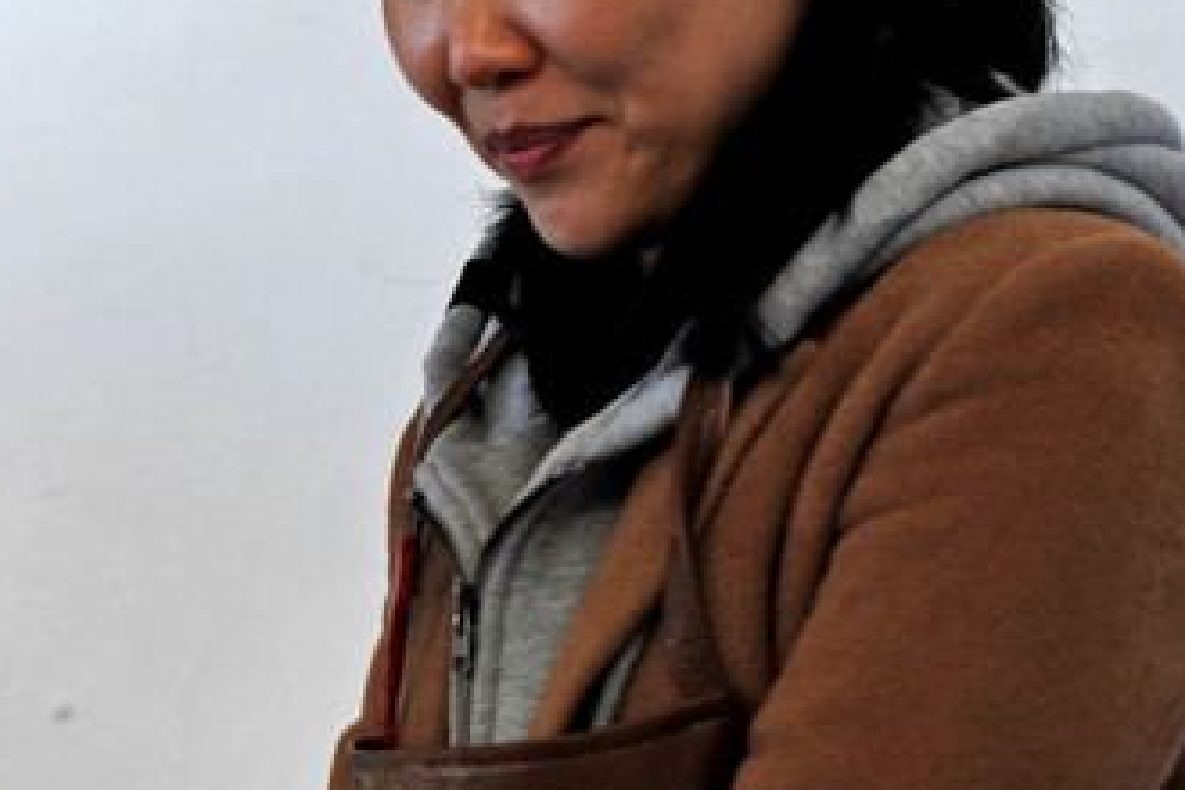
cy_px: 838
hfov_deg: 10.8
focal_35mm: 182
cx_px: -650
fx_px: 5990
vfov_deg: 7.5
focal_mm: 50
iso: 400
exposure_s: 1/80
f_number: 3.5
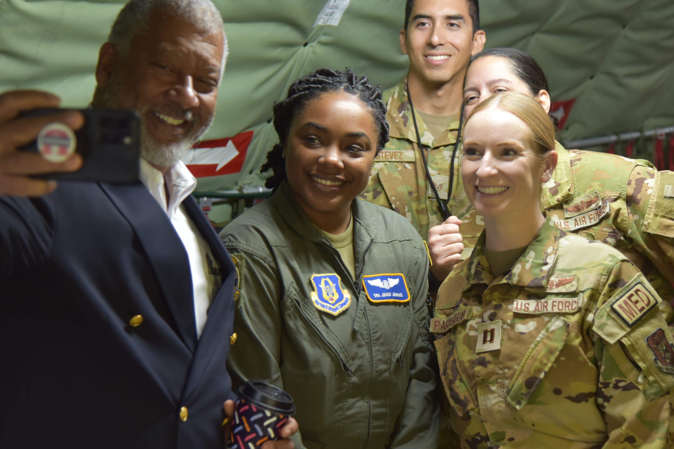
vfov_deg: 16.7
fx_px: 1535
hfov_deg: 24.8
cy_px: 219
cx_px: 349
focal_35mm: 82
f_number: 4
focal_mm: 66
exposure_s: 1/60
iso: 1400
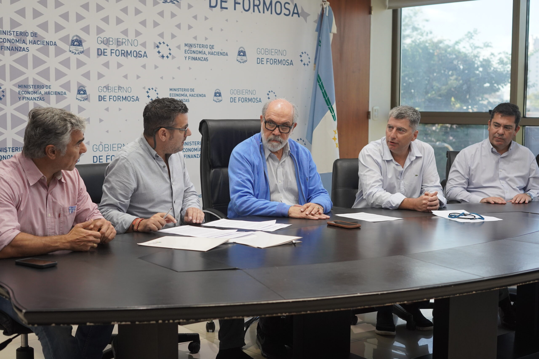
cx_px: 270
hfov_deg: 39.6
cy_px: 180
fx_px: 749
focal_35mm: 50
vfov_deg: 27.0
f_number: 4
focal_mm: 50
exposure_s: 1/160
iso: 1600
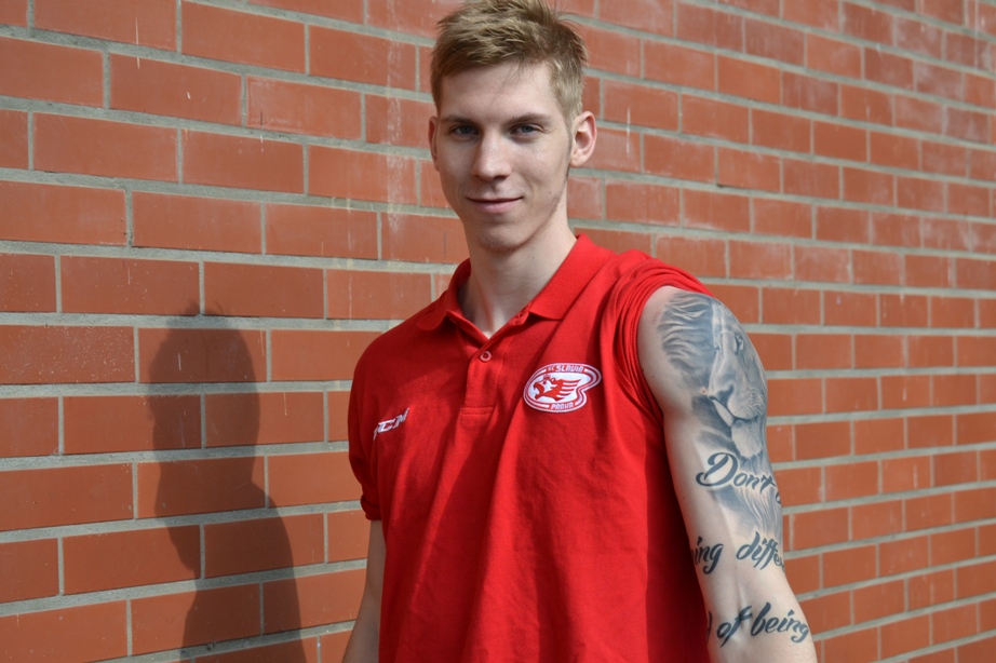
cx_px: 498
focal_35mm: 82
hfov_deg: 24.6
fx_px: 2282
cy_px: 332
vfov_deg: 16.5
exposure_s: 1/1000
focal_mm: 55
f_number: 5
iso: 400
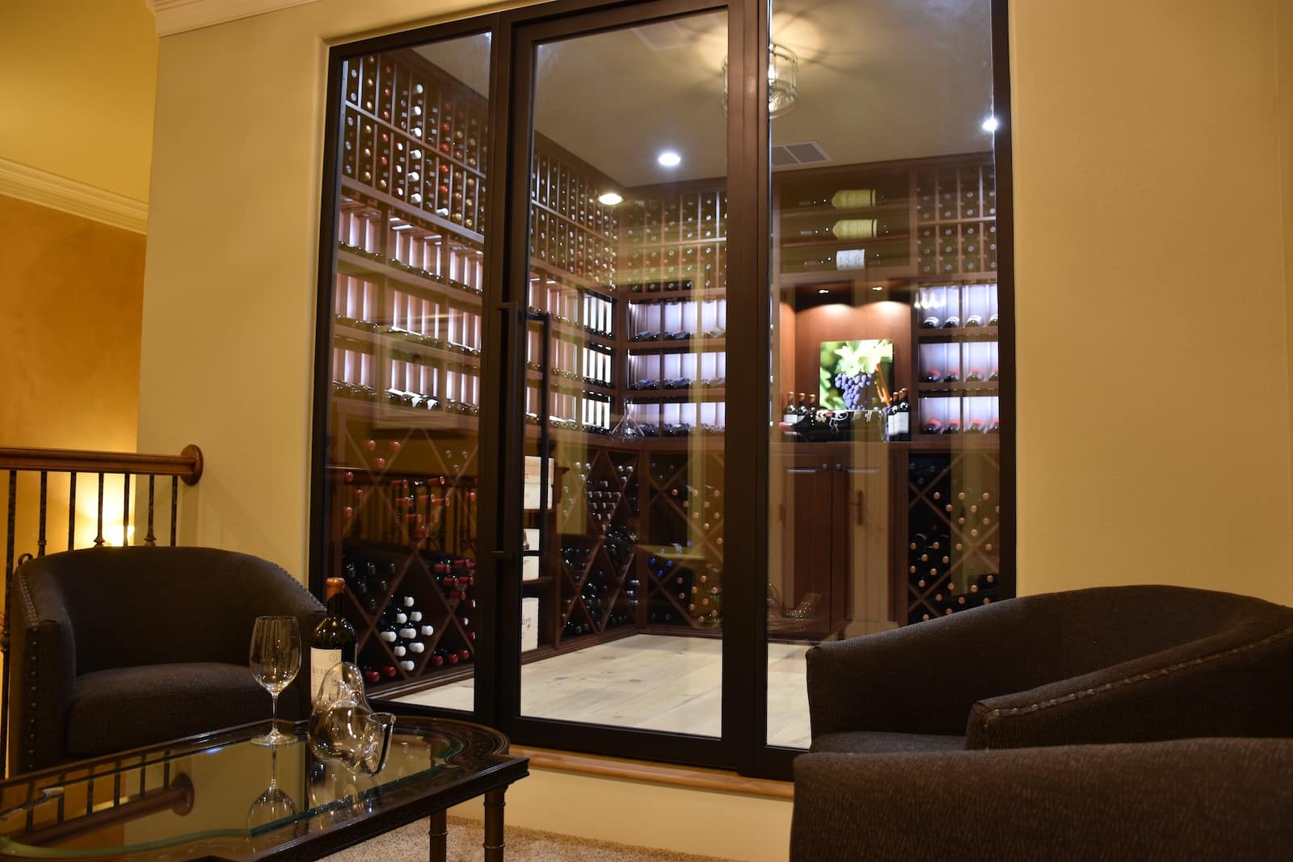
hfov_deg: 61.9
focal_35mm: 30
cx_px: 646
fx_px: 1078
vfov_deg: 43.6
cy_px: 431
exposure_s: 1/5
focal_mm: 20
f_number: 3.5
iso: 200
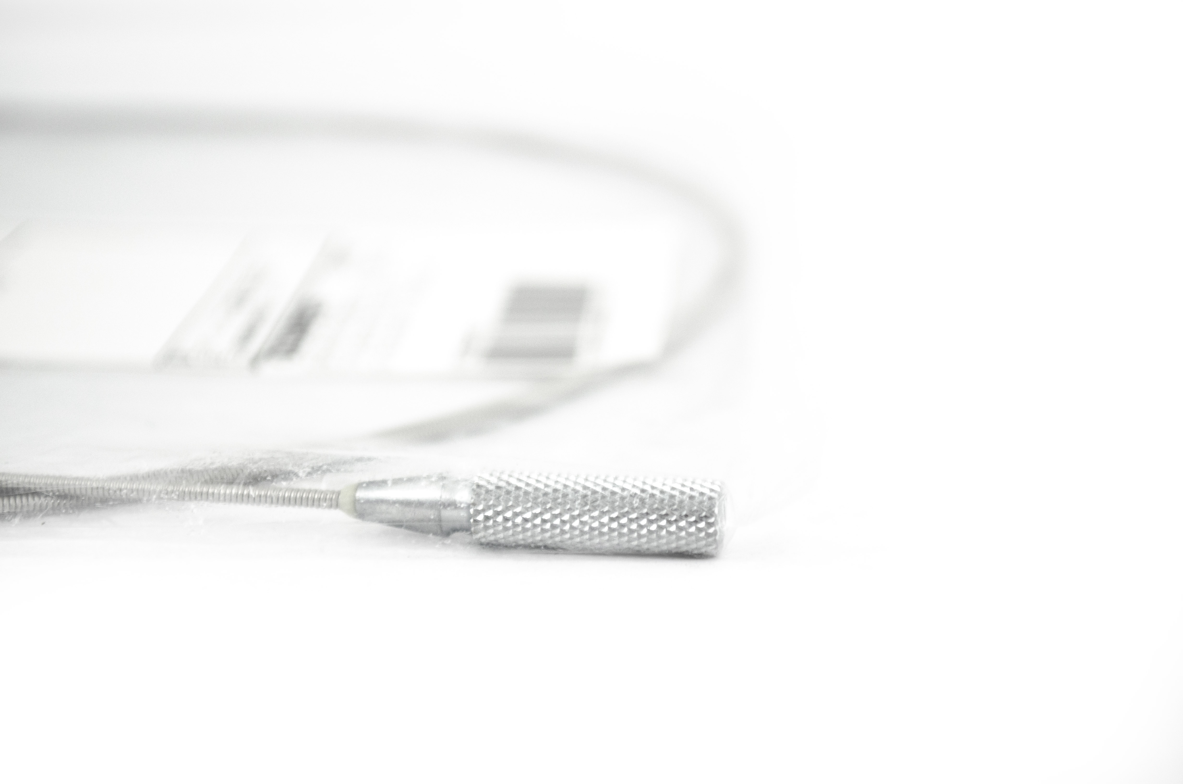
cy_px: 392
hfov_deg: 24.7
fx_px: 2705
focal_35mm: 82
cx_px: 592
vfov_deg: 16.5
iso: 400
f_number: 5.6
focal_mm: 55
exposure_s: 1/50
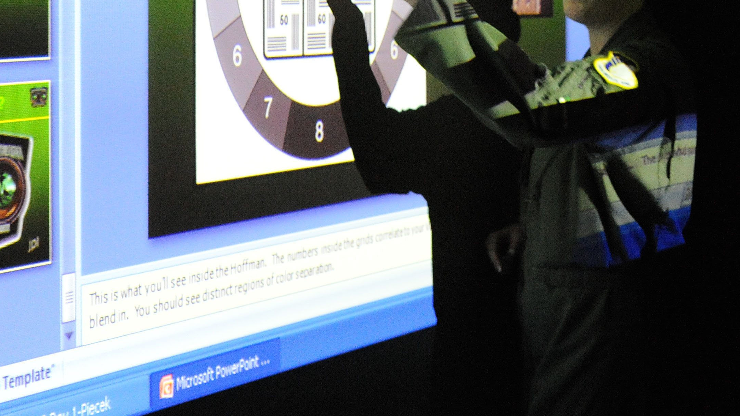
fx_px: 2021
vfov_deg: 11.6
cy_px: -11
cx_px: 561
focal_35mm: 103
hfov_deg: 20.6
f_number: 4.5
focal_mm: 50
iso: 6400
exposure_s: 1/125
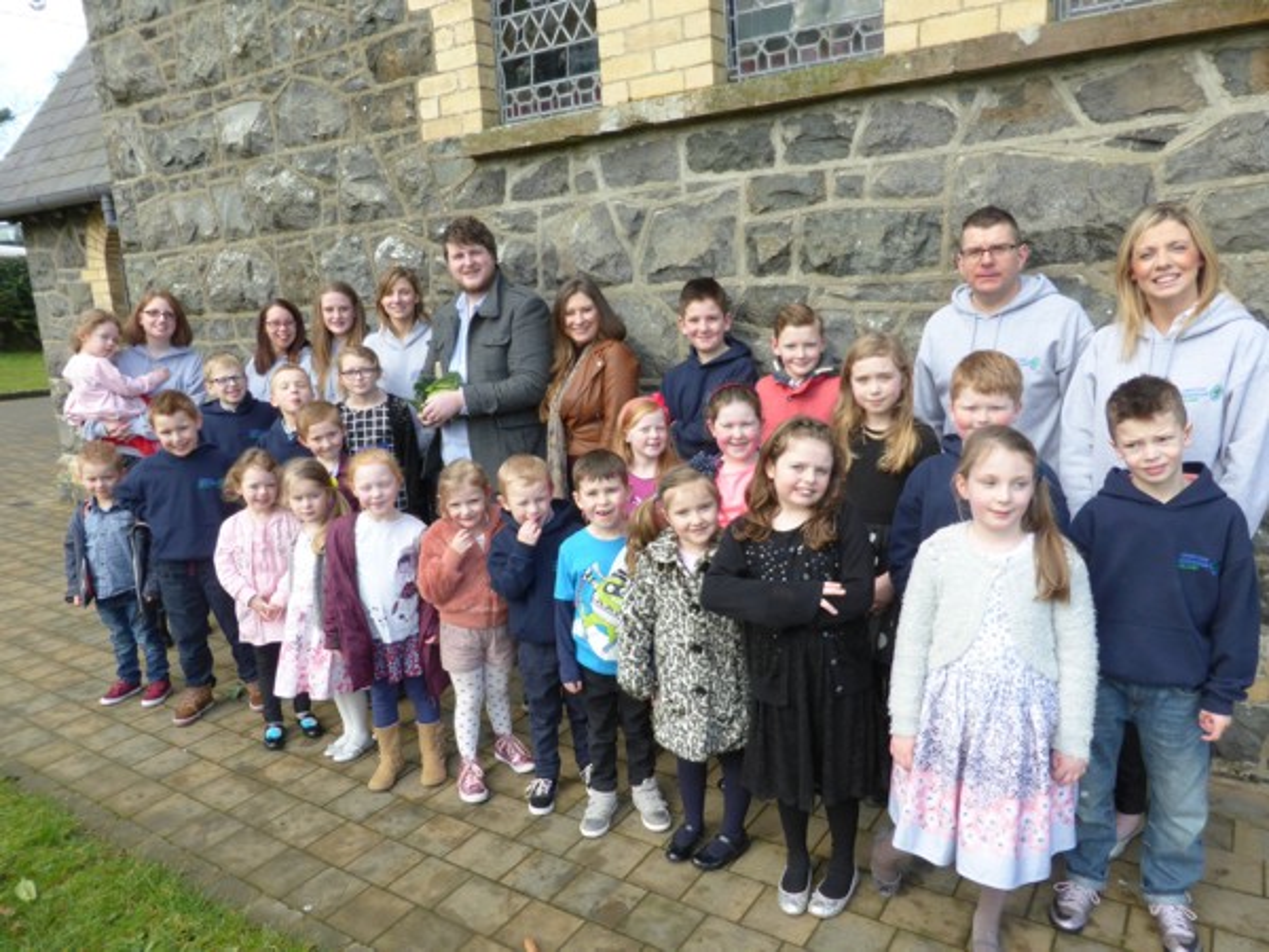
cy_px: 476
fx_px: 916
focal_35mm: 25
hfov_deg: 69.4
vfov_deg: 54.9
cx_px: 634
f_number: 3.3
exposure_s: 1/200
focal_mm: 4.3
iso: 100
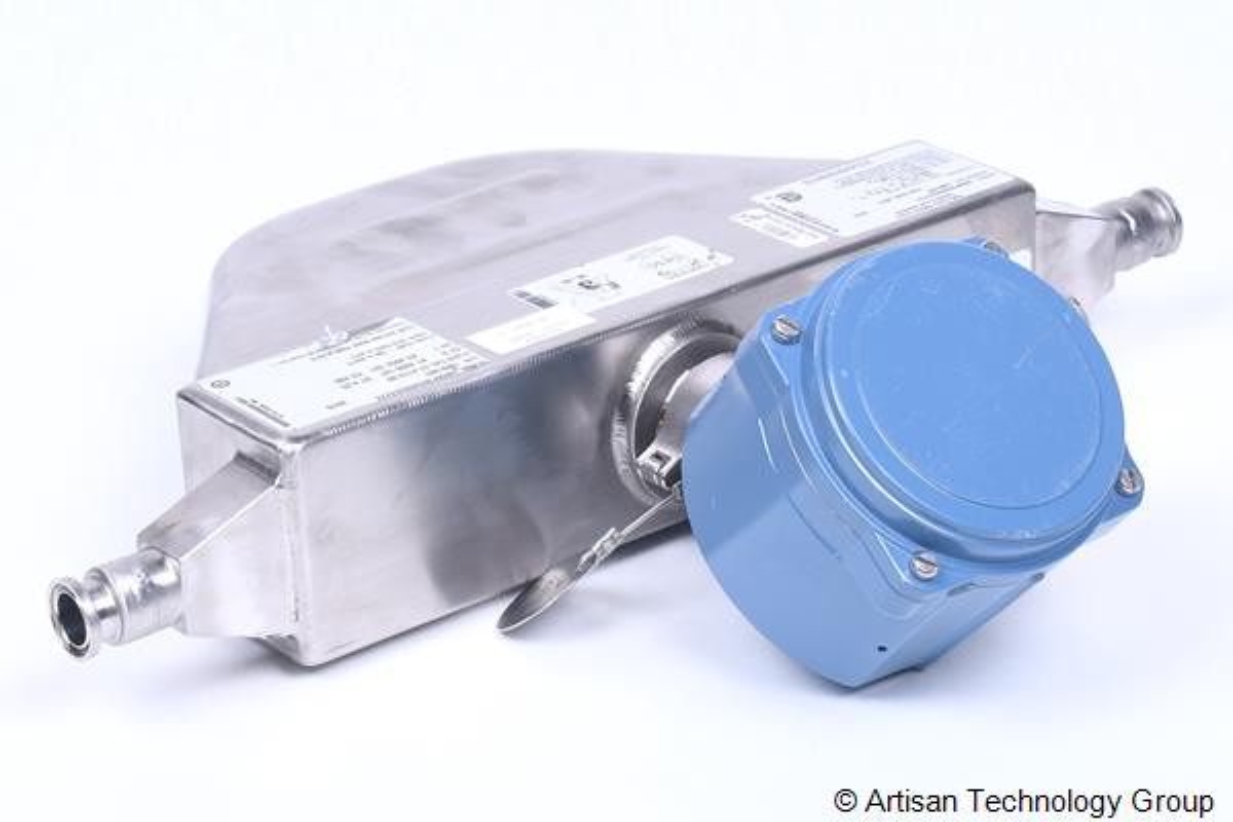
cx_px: 616
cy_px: 411
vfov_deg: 21.6
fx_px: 2158
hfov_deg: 31.9
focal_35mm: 63
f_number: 11
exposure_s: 1/200
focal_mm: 42
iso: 100
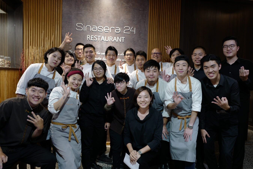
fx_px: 197
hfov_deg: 65.5
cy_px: 84
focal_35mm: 28
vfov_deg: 46.4
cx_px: 126
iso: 400
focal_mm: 28
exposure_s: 1/20
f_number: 2
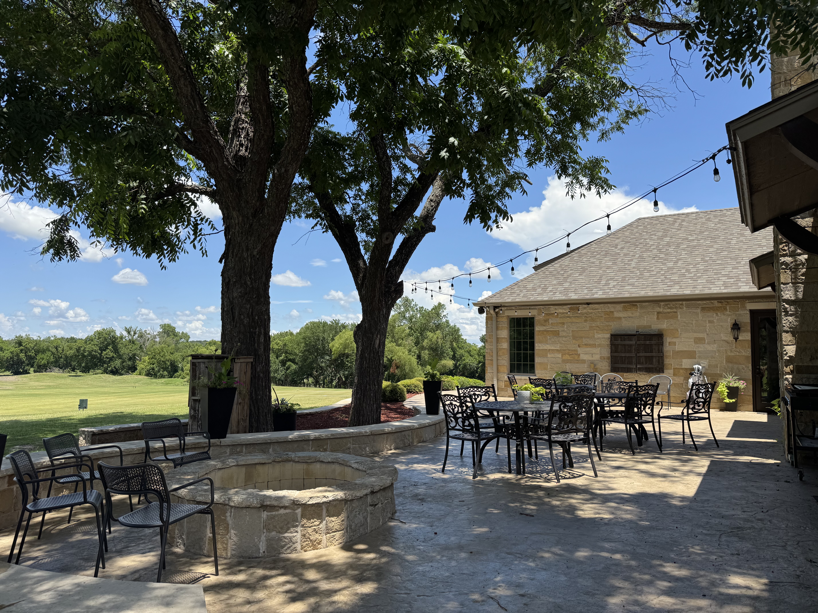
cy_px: 306
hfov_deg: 71.6
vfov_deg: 56.8
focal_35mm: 24
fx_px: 567
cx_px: 409
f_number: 1.78
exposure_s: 1/3413
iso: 80
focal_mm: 6.76
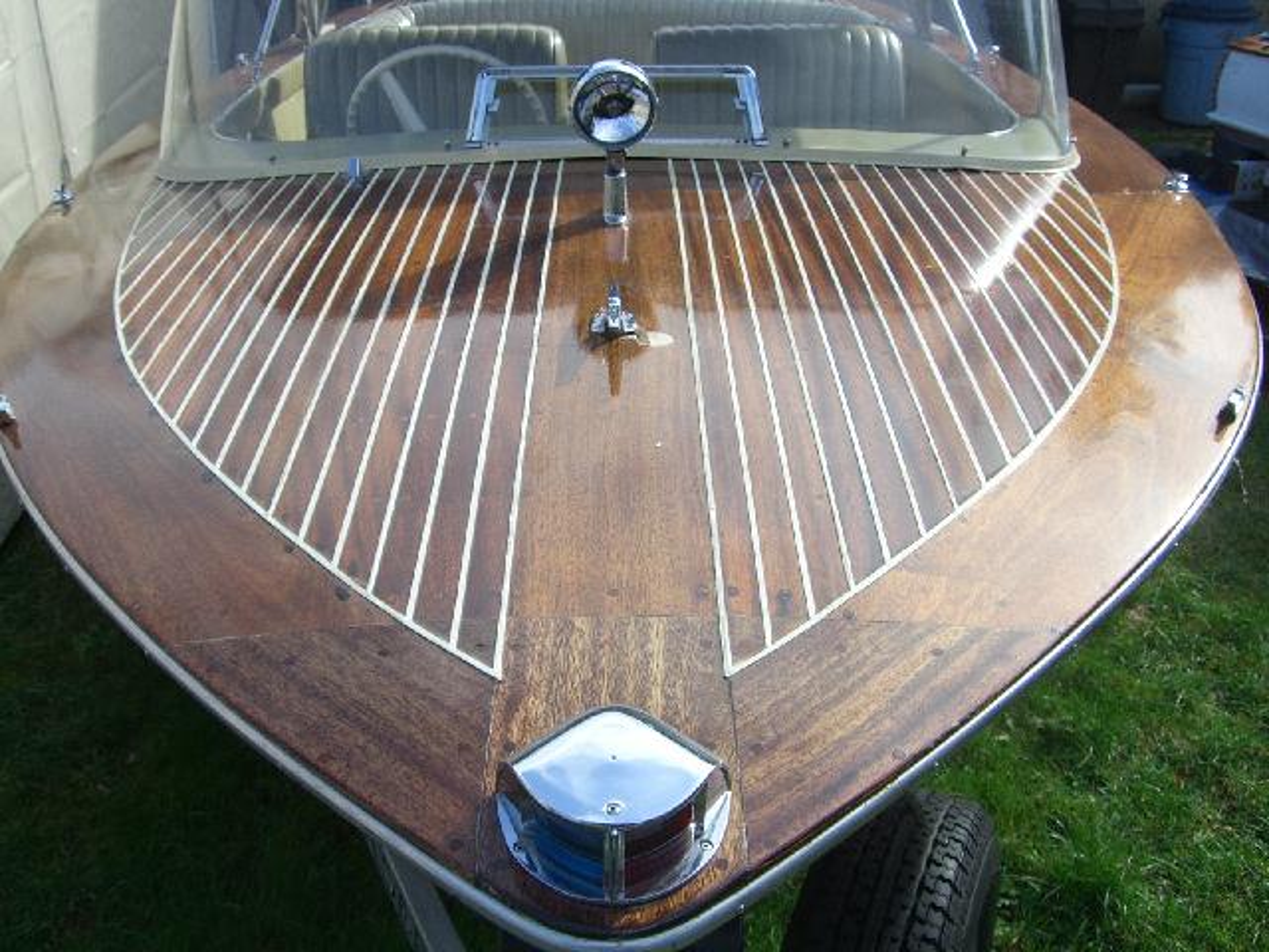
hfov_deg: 49.0
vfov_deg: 37.7
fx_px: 1393
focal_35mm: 38
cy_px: 476
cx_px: 634
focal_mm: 6.2
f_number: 4.3
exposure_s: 1/250
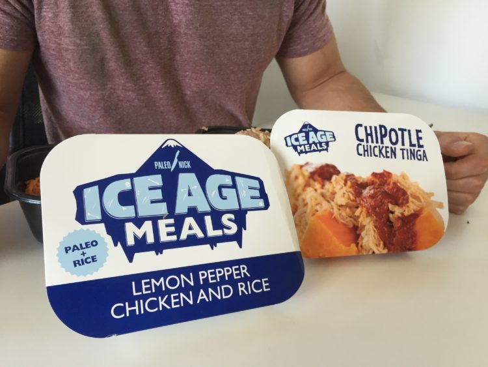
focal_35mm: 29
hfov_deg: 61.6
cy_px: 184
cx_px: 244
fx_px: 409
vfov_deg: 48.3
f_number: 2.2
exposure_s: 1/30
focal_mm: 4.15
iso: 32
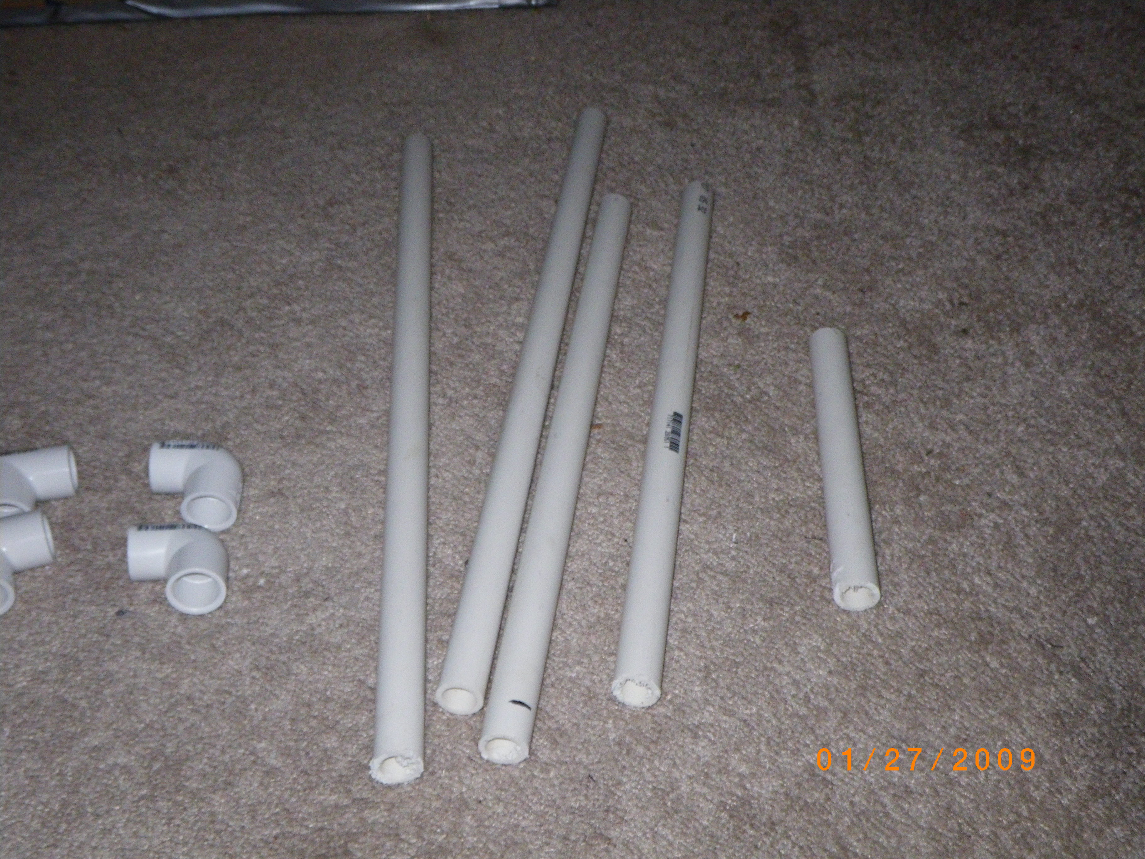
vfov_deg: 34.3
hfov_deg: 44.8
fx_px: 1389
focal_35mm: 42
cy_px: 430
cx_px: 572
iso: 400
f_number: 4.2
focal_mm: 7.5
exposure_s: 1/60
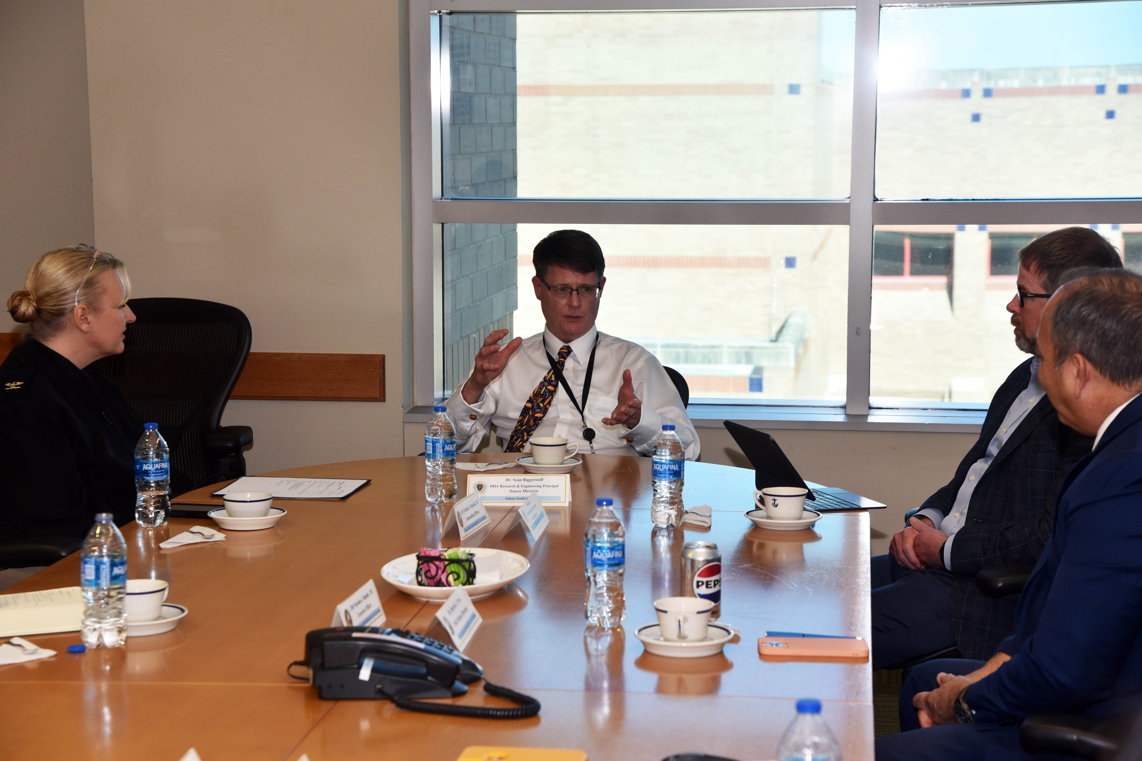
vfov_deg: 19.5
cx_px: 571
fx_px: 2220
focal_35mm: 70
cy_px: 380
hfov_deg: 28.8
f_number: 5.6
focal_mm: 70
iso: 400
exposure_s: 1/60
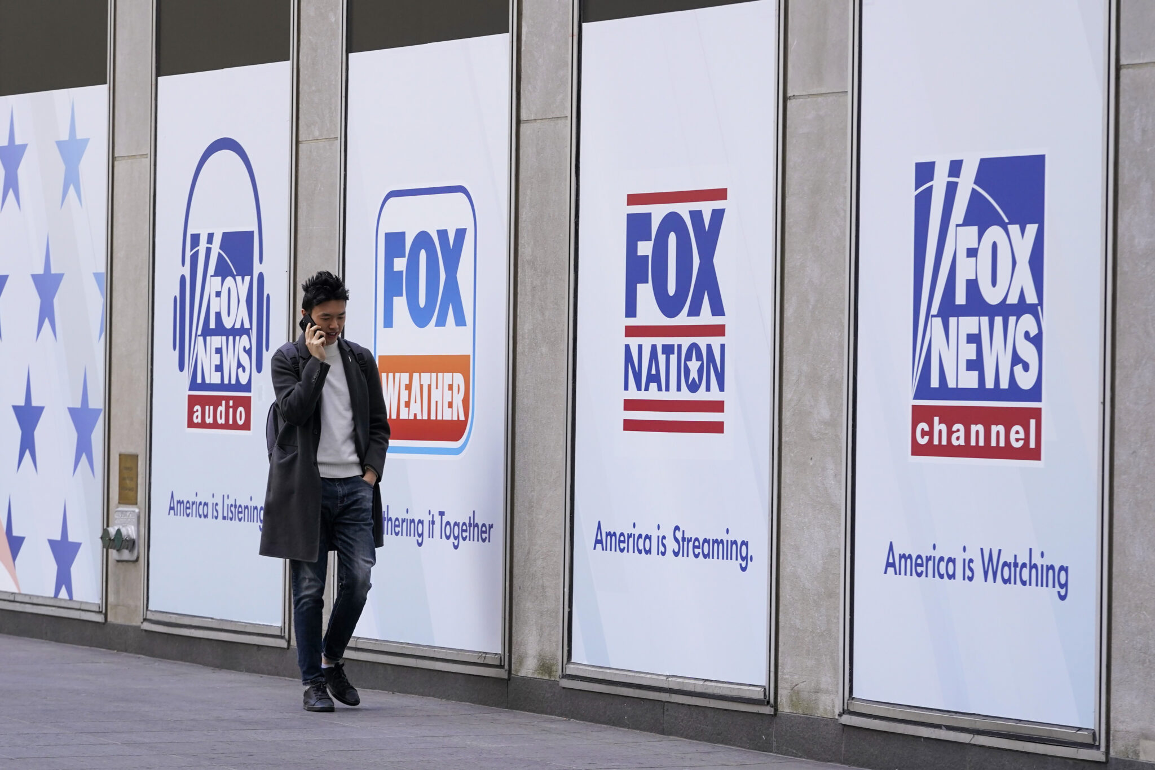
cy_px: 385
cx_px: 578
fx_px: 5357
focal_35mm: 167
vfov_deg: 8.2
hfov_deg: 12.3
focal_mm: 167
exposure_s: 1/320
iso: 1000
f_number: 6.3
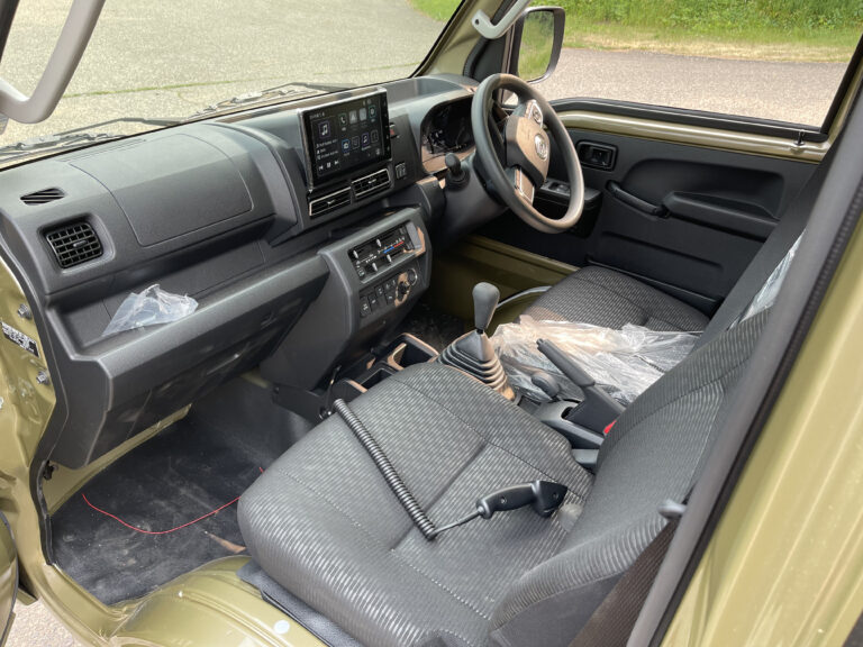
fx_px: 648
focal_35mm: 26
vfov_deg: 53.1
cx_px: 432
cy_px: 324
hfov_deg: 67.3
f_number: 1.6
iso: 50
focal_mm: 5.1
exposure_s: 1/121
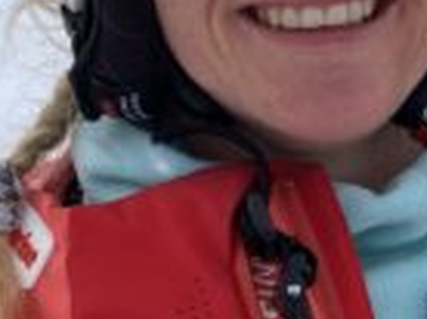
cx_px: 319
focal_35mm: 156
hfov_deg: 12.6
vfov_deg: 9.5
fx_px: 1921
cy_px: 108
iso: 20
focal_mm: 3.99
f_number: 1.8
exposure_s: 1/1779
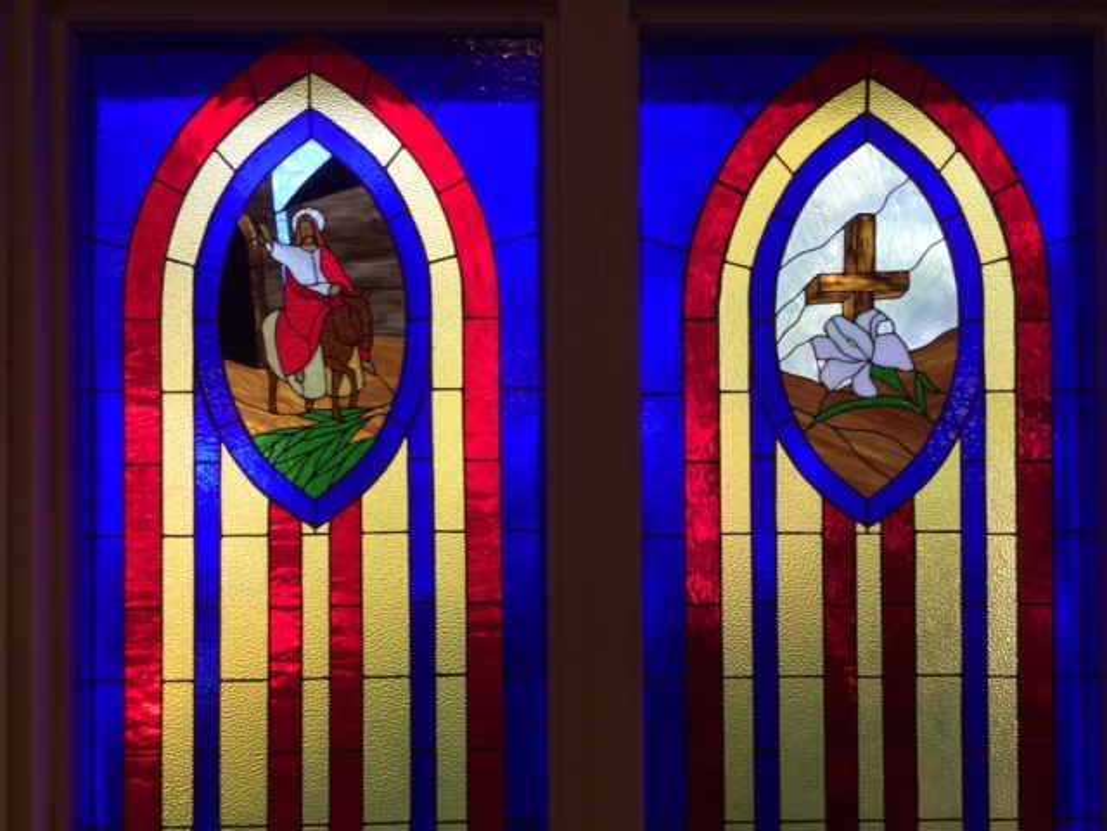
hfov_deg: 61.7
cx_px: 554
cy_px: 416
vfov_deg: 48.2
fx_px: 927
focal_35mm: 29
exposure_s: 1/120
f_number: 2.2
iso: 40
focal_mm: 4.15
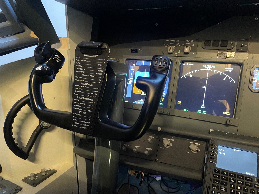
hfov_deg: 67.3
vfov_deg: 53.1
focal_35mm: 26
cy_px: 97
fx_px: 195
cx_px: 130
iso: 1000
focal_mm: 4.2
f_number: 1.6
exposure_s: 1/25
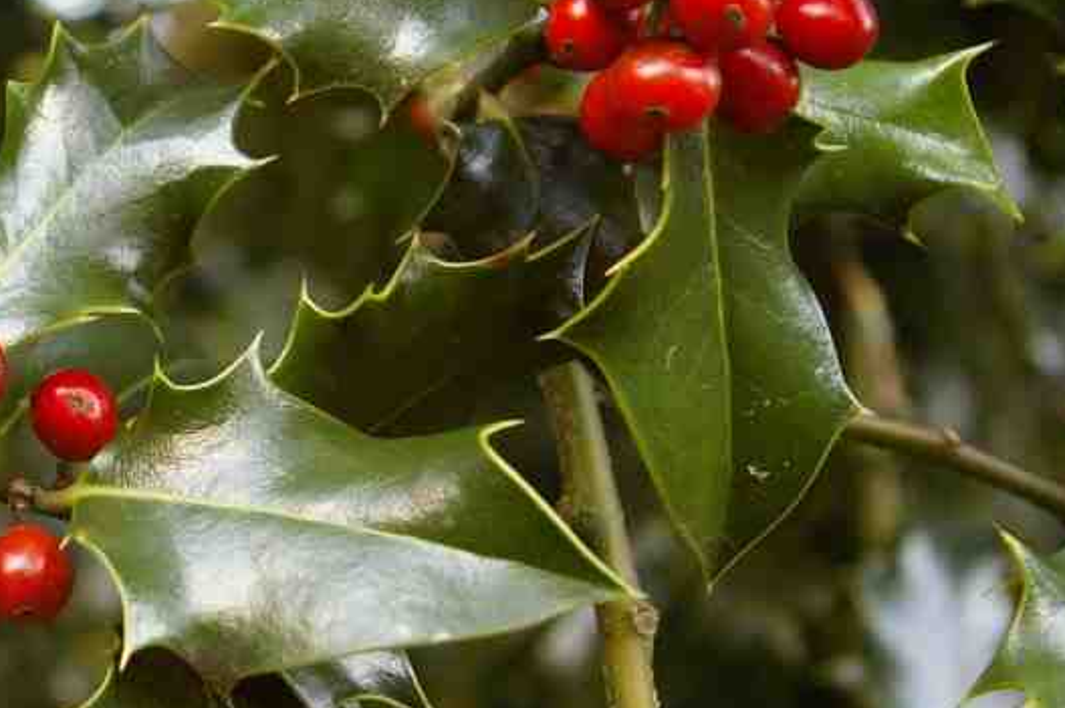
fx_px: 2836
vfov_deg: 14.2
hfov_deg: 20.7
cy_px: 287
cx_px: 56
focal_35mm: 96
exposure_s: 1/60
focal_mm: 33
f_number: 5.6
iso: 800
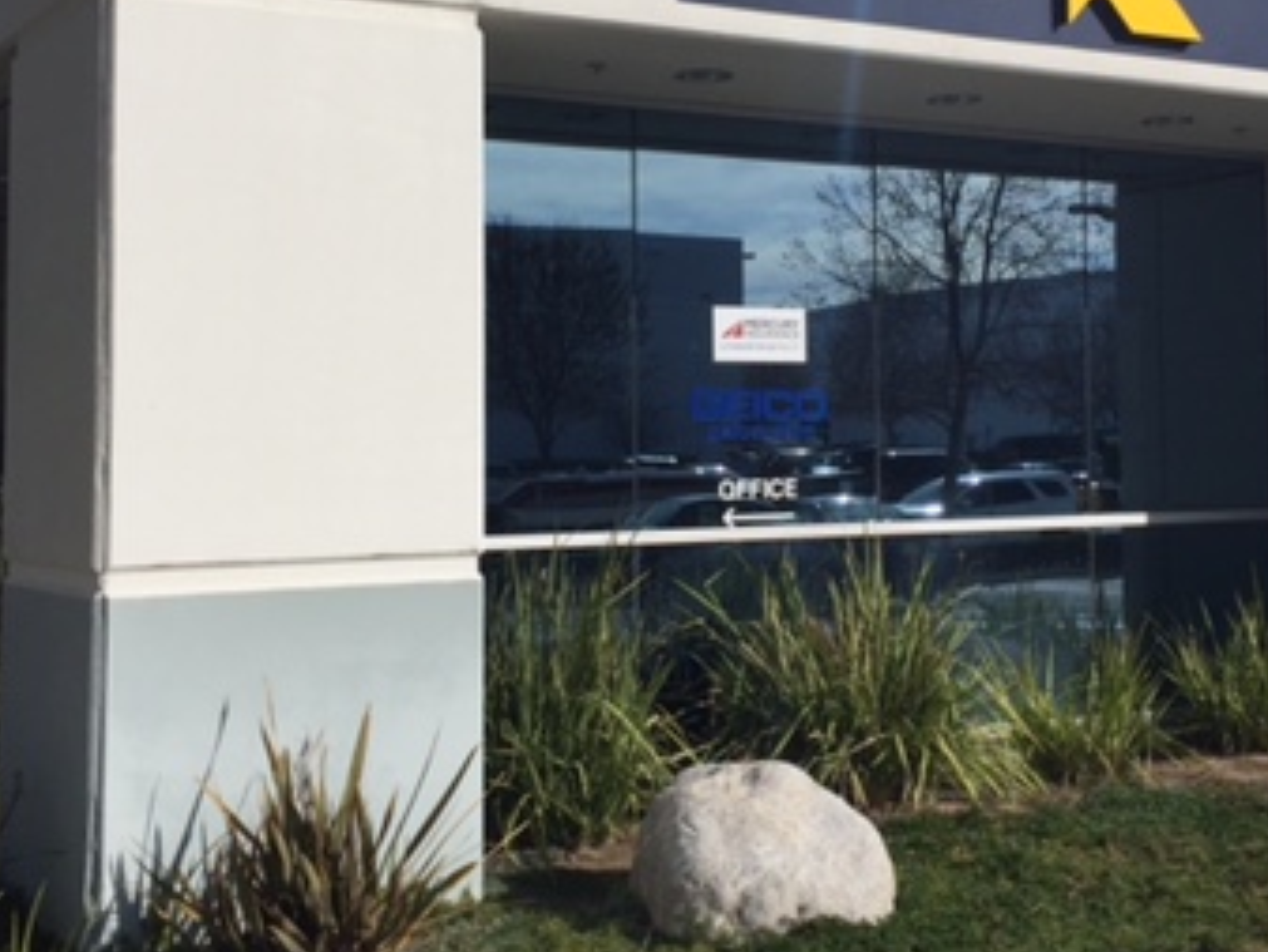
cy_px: 320
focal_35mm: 55
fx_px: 2015
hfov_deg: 34.8
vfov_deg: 26.4
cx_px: 775
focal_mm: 4.15
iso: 32
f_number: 2.2
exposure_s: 1/4950
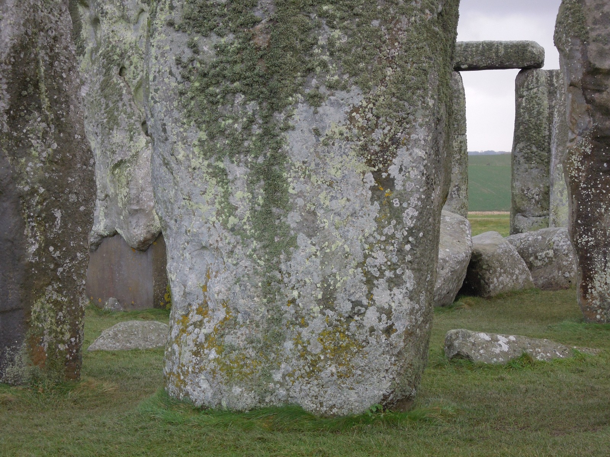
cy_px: 228
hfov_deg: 19.6
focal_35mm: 100
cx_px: 305
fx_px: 1762
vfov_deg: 14.8
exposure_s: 1/125
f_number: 5.5
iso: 320
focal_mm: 17.9
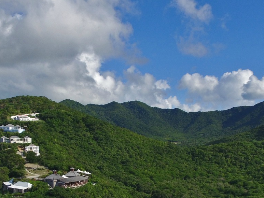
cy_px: 163
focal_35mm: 44
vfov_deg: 31.9
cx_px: 100
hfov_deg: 42.6
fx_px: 336
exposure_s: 1/1135
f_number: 2.8
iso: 100
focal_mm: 3.61
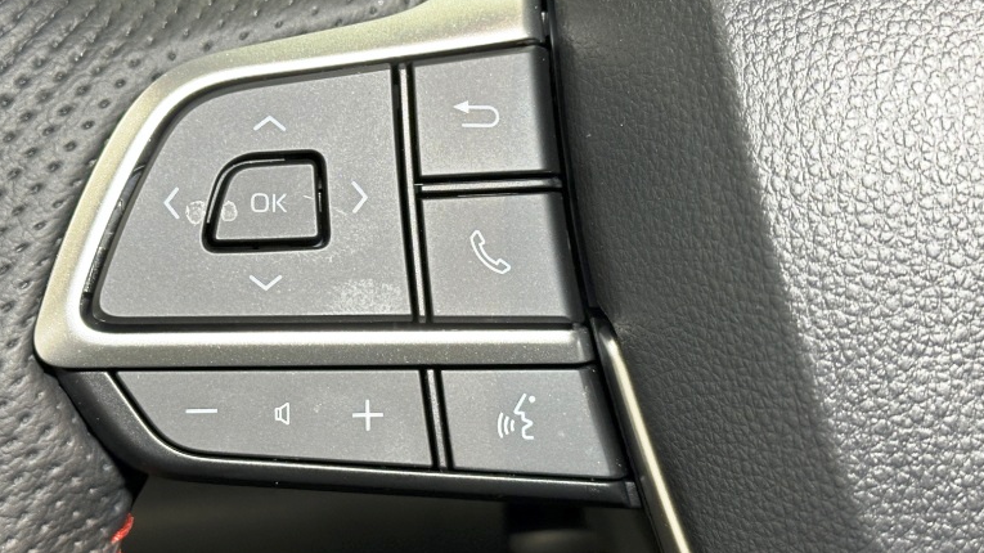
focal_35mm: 70
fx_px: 1826
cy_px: 199
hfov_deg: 30.1
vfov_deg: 17.2
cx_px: 383
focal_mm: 6.86
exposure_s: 1/40
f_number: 1.78
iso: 250
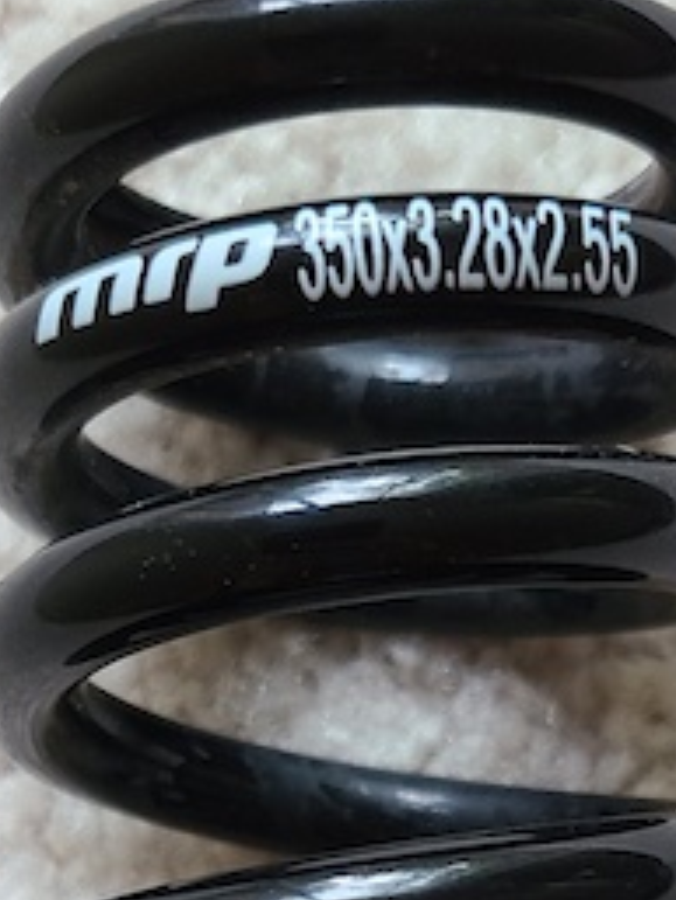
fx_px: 2107
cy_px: 1079
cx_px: 389
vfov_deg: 22.3
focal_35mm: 81
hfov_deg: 18.2
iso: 250
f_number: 1.8
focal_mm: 5.4
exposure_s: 1/60
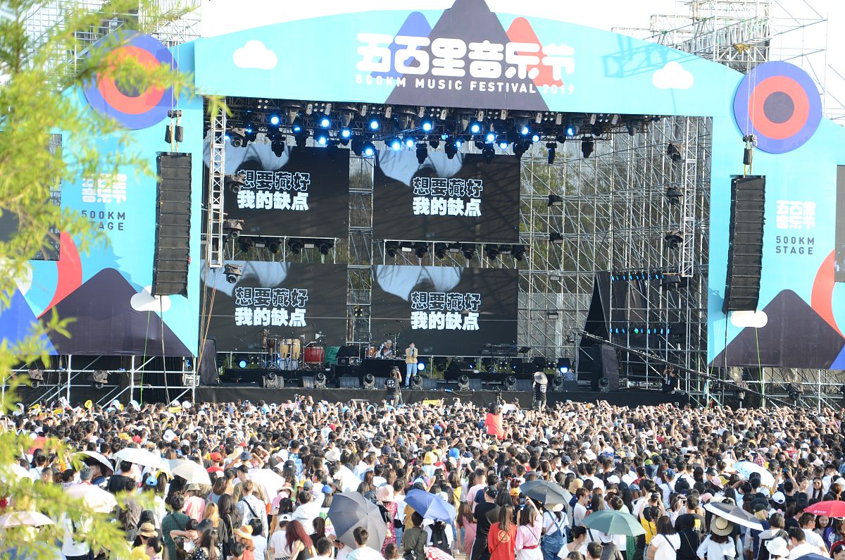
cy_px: 280
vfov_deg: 12.1
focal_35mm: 112
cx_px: 422
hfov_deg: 18.2
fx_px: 2635
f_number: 5.3
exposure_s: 1/60
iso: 100
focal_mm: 75
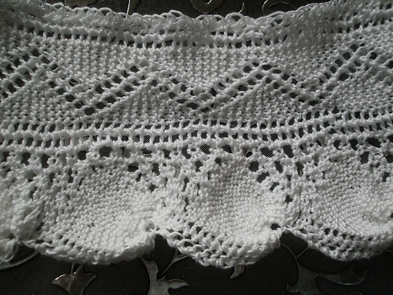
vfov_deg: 45.4
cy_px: 148
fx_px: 352
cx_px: 196
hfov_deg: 58.4
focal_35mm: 31
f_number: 2.9
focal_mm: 5.45
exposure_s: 1/125
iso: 400
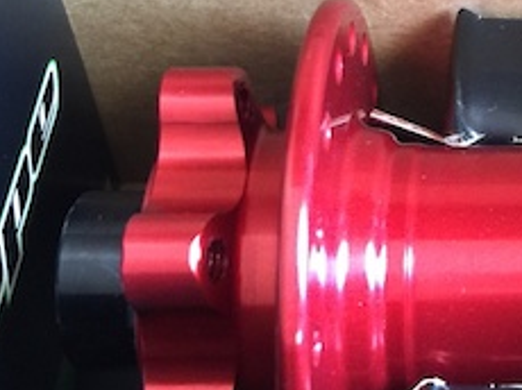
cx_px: 572
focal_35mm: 101
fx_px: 1521
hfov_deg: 18.7
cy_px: 73
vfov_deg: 14.5
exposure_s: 1/4
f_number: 2.2
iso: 64
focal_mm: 4.15
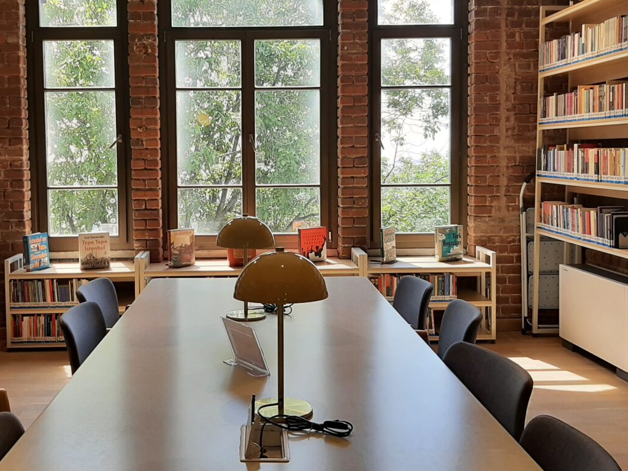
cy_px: 192
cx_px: 243
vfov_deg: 36.7
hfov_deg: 47.5
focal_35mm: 39
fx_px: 708
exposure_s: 1/291
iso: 40
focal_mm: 3.93
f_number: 1.7
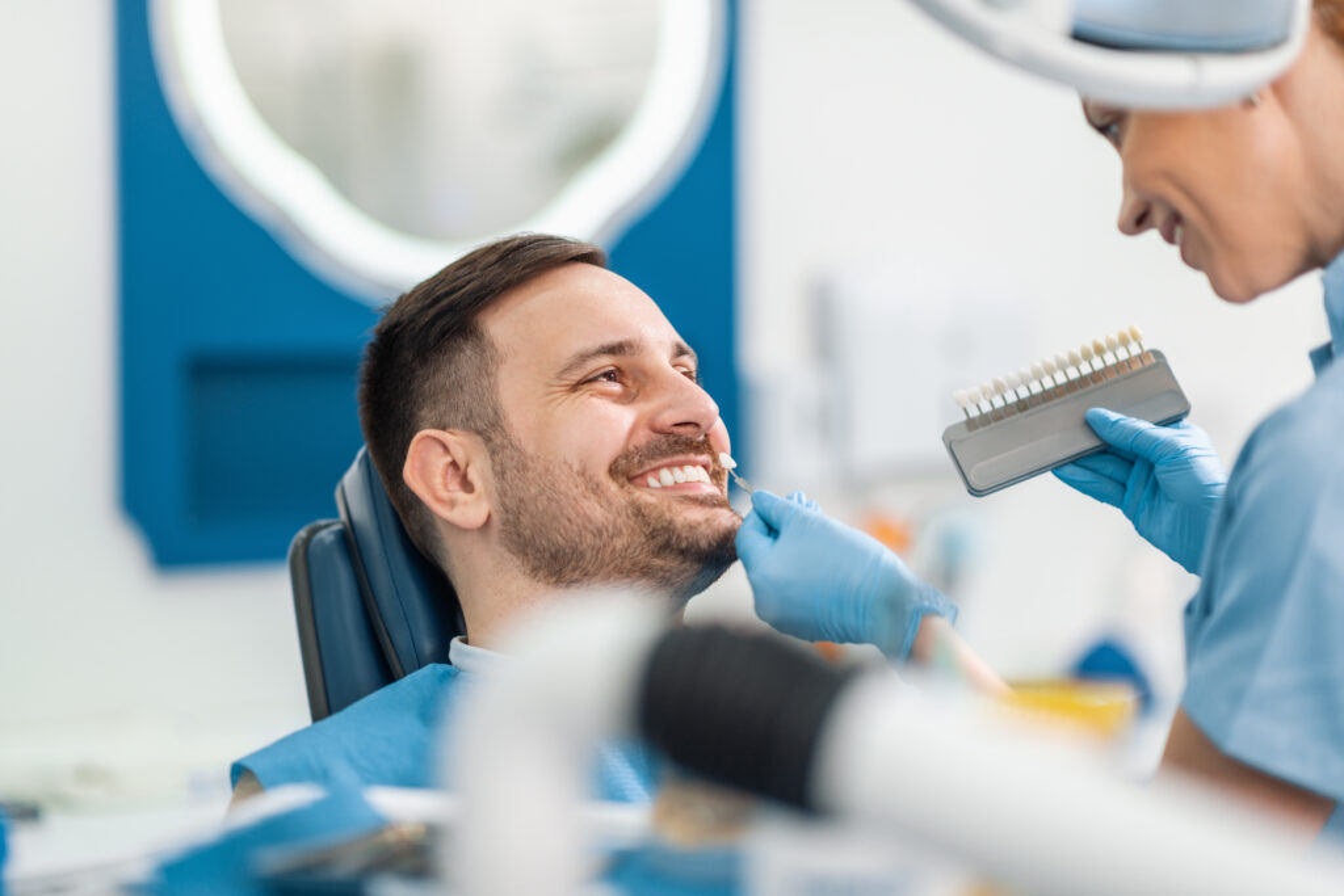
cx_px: 672
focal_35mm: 85
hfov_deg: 23.9
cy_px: 448
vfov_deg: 16.1
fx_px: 3174
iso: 160
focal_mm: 85
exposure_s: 1/320
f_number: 1.8
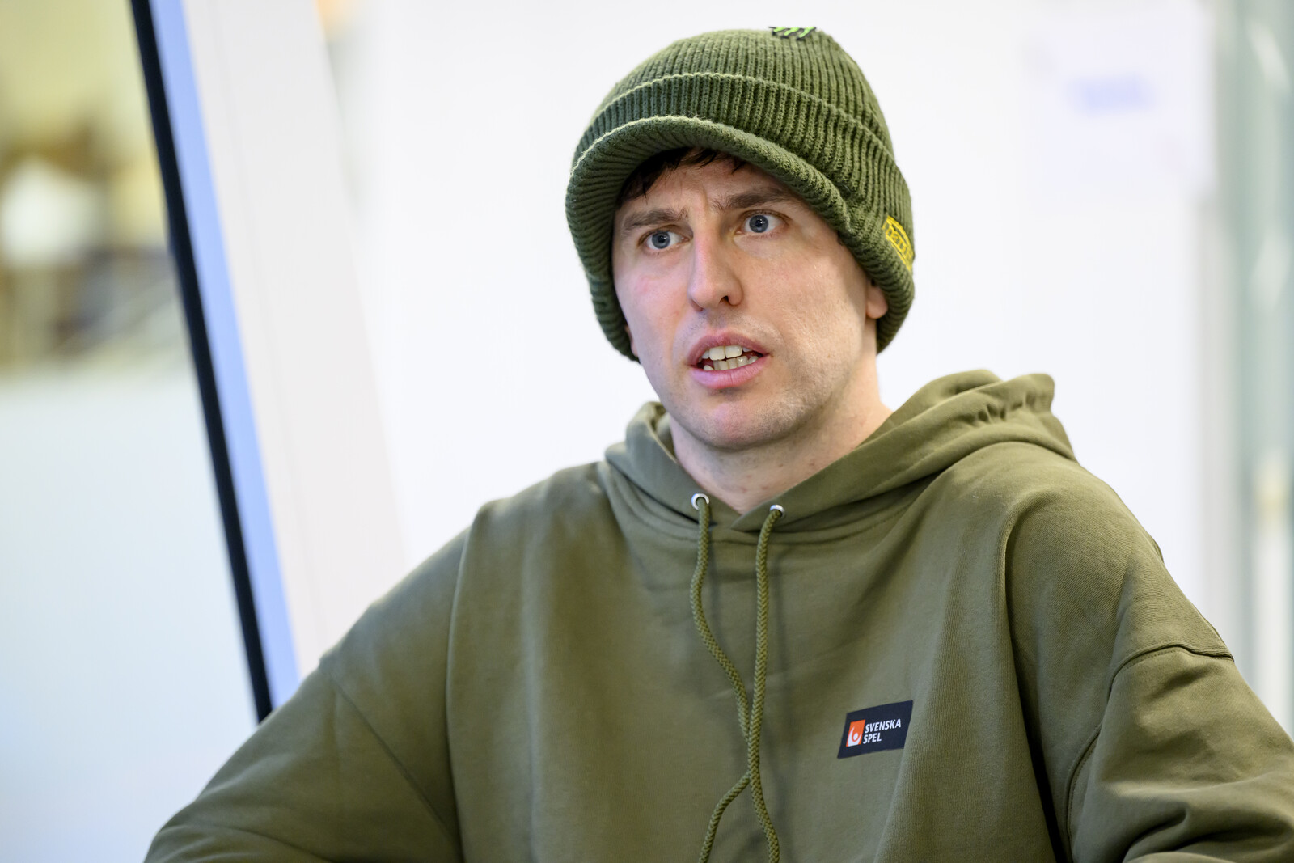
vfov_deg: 8.1
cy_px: 432
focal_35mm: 170
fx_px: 6111
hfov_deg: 12.1
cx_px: 647
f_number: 2.8
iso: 2000
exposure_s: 1/200
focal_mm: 170
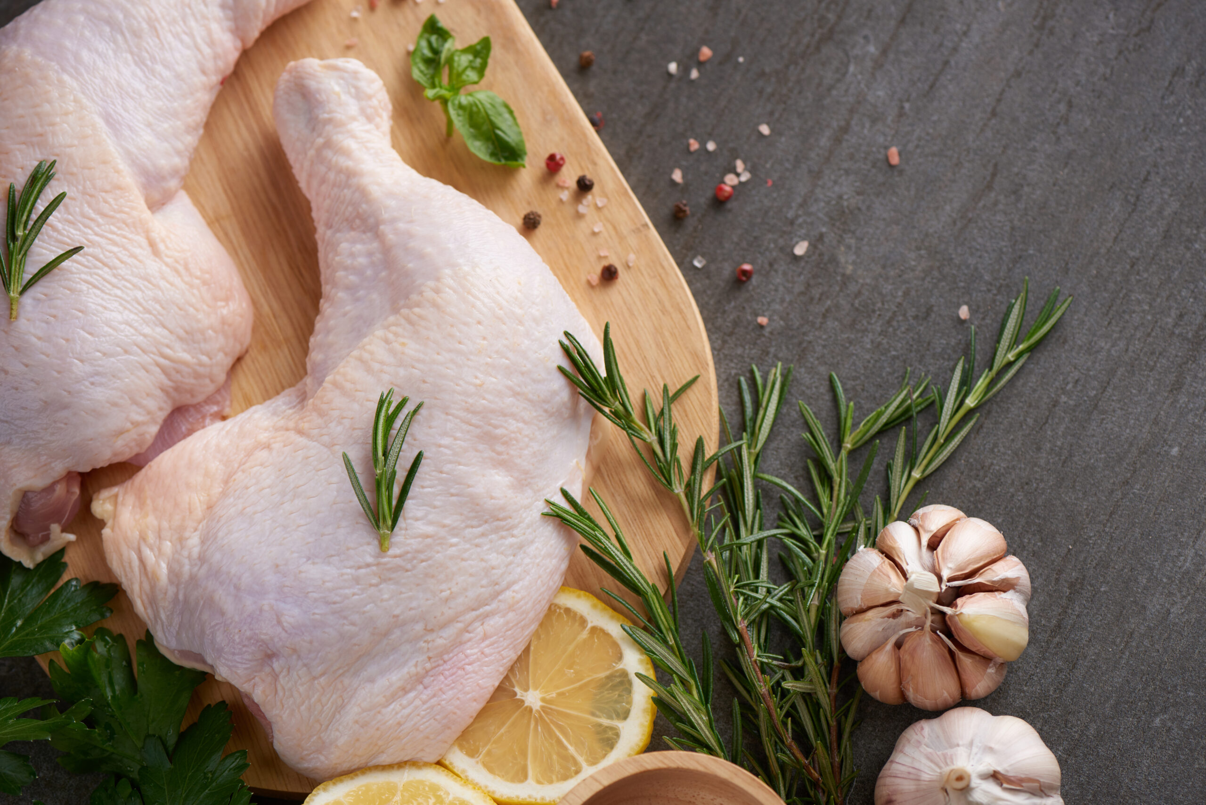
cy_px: 402
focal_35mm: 105
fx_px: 3519
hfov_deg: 19.4
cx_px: 603
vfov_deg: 13.1
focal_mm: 105
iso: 160
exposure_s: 1/200
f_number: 9
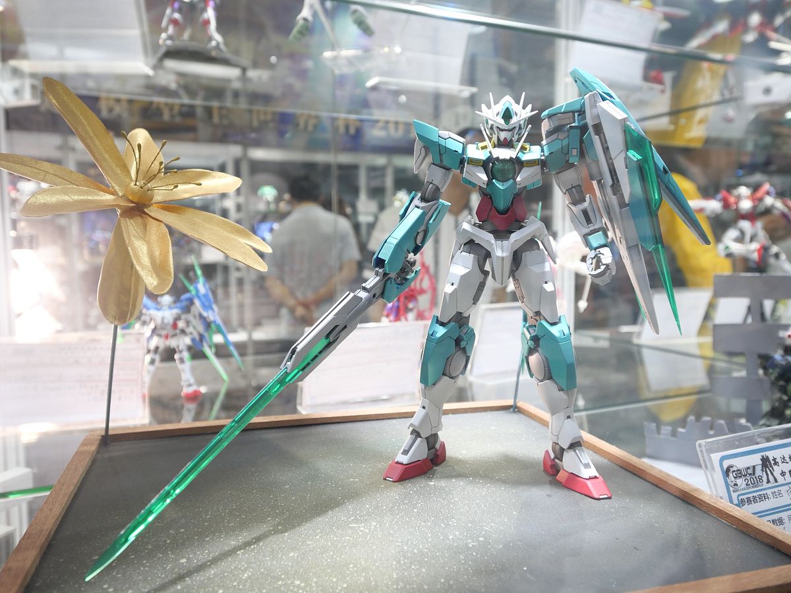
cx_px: 396
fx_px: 640
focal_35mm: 28
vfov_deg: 49.7
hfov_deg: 63.4
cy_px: 296
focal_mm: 14
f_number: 4.5
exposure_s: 1/60
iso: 640
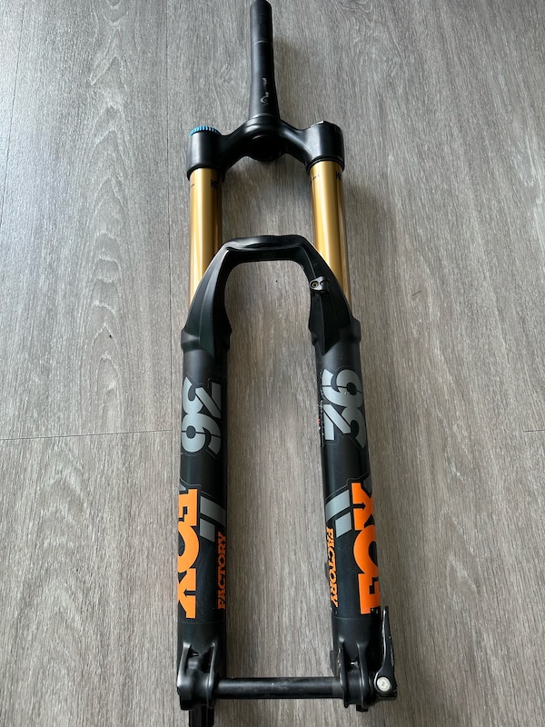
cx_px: 272
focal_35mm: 24
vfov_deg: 71.6
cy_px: 364
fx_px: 504
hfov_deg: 56.8
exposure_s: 1/121
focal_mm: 6.86
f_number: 1.78
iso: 80
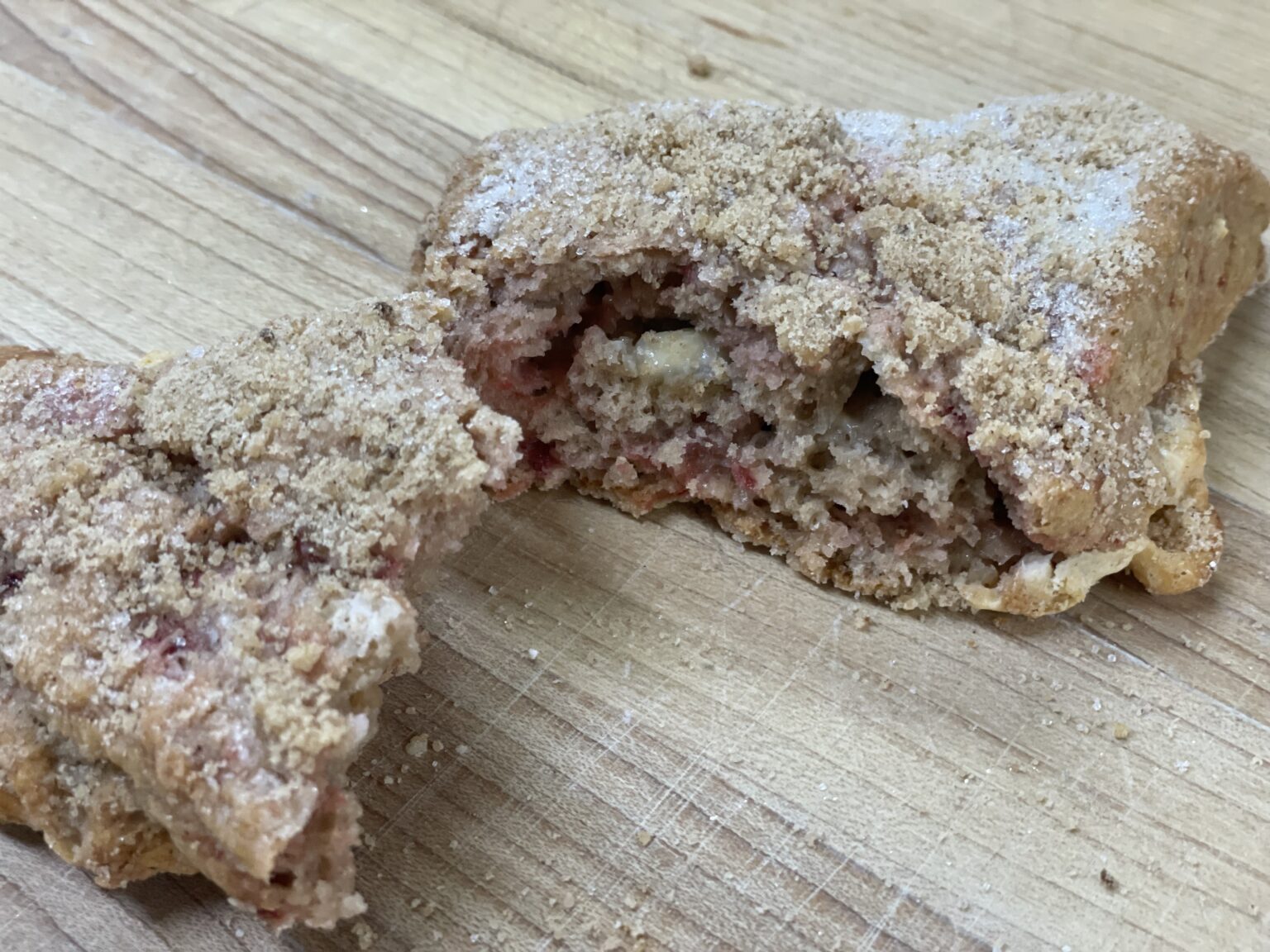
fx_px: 1908
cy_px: 476
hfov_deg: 36.8
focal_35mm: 52
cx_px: 635
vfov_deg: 28.0
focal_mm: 6
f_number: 2
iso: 250
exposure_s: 1/120
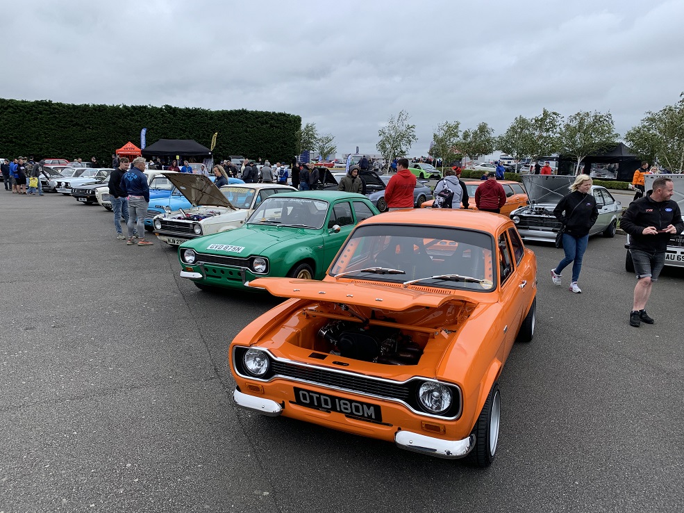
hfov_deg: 67.3
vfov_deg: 53.0
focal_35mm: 26
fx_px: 514
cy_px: 256
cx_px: 342
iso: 25
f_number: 1.8
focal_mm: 4.25
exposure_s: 1/1111
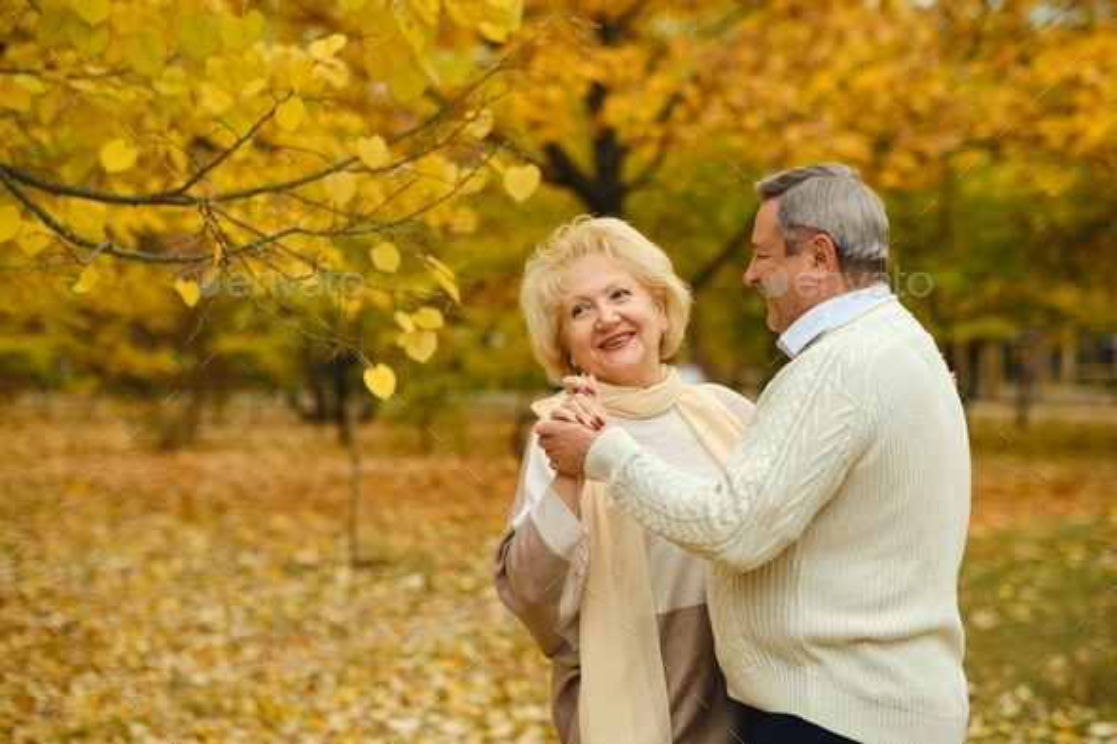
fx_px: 2605
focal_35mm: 84
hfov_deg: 24.2
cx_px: 558
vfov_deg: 16.3
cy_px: 372
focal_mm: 56
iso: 160
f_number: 1.8
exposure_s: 1/1000
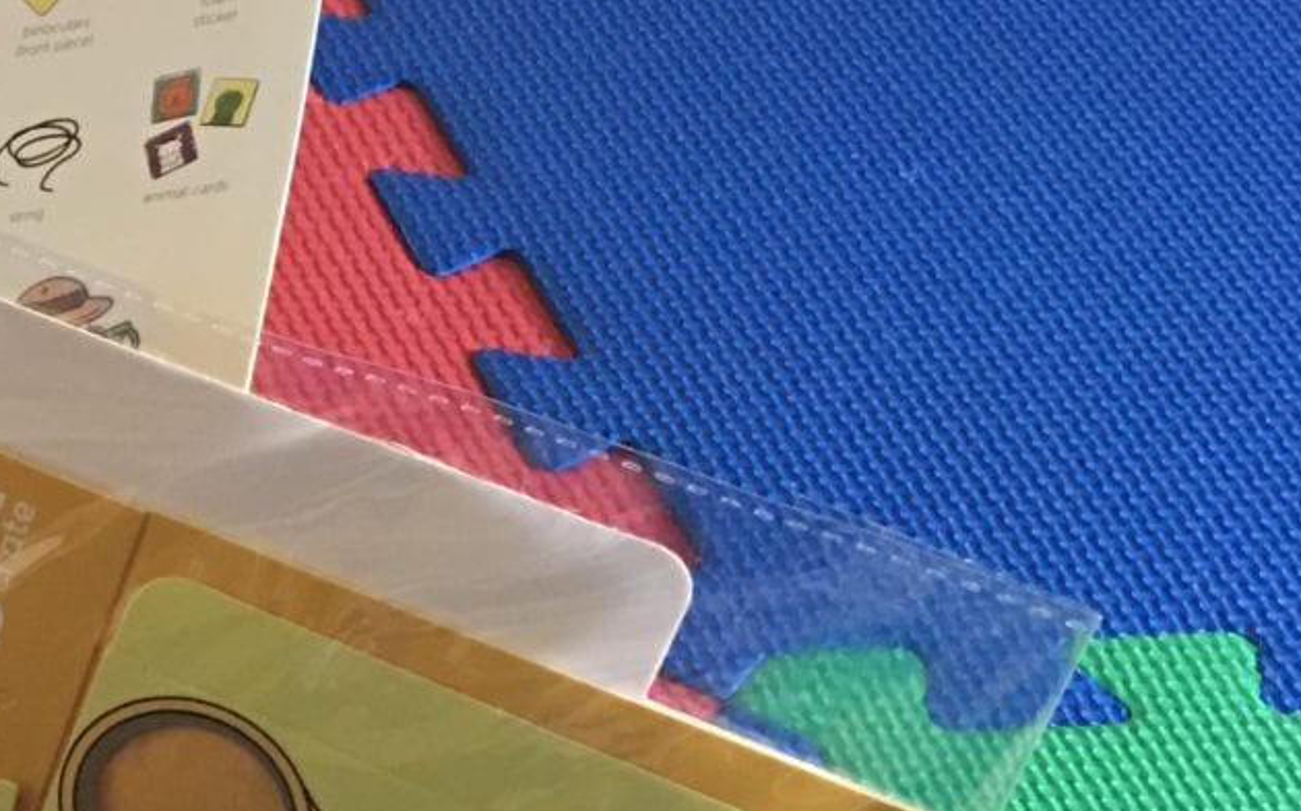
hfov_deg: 18.1
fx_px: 3544
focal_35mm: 100
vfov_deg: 13.1
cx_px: -752
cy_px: 495
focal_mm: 4.15
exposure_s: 1/8
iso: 100
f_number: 2.2
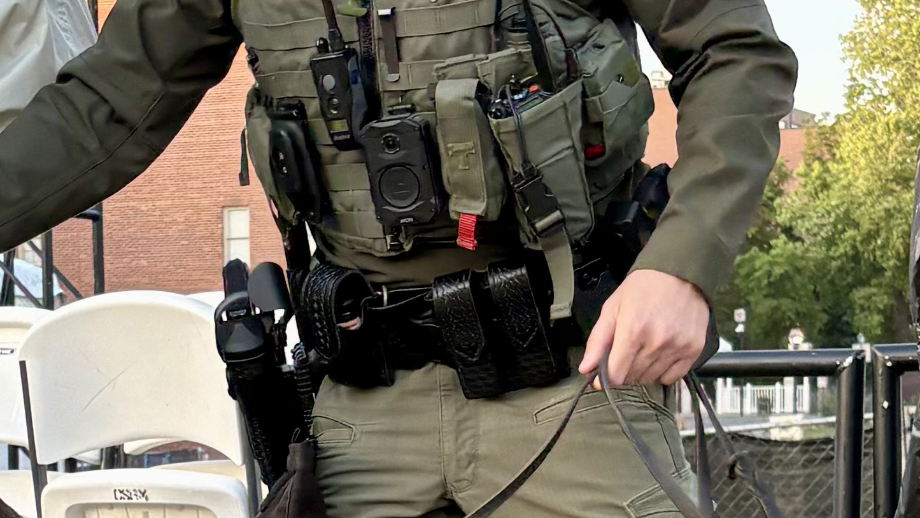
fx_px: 2732
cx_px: 295
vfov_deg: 10.7
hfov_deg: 19.0
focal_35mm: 112
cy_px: 587
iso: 64
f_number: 1.6
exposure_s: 1/236
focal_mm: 5.96
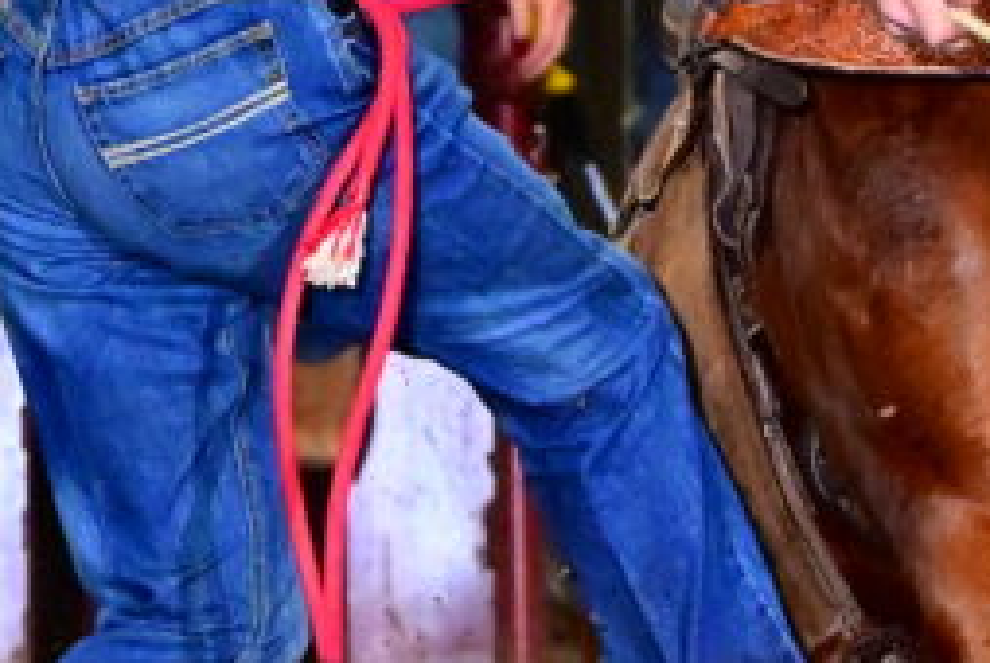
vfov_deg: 0.8
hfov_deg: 1.1
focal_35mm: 1811
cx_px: 1045
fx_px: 49859
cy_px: 103
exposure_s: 1/250
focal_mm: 200
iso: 2500
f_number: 8
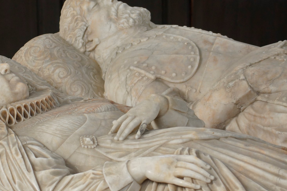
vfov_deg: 7.7
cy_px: 92
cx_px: 94
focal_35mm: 178
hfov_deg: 11.6
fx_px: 1416
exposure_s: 1/160
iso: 400
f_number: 5
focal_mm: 85
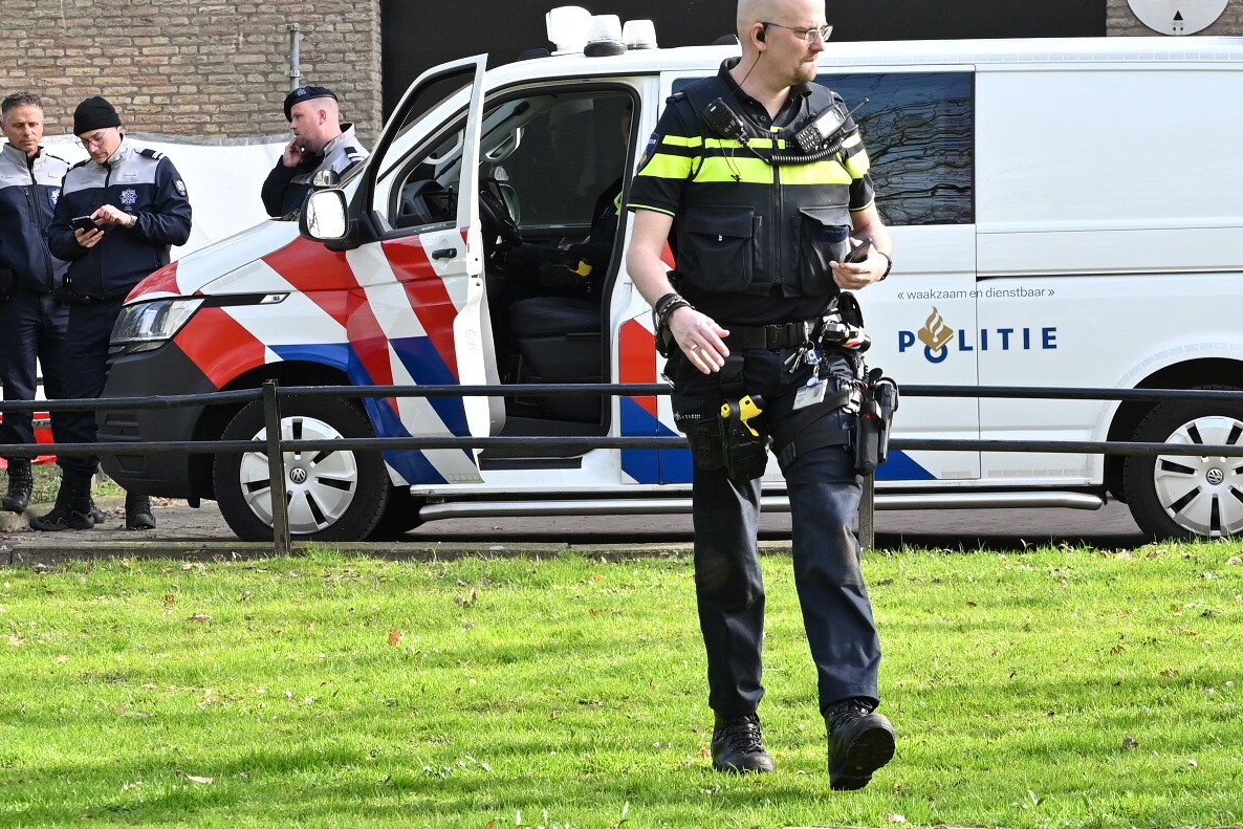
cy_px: 421
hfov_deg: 12.1
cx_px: 634
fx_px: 5870
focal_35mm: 170
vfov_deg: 8.1
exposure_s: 1/250
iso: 400
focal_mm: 70
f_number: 6.3
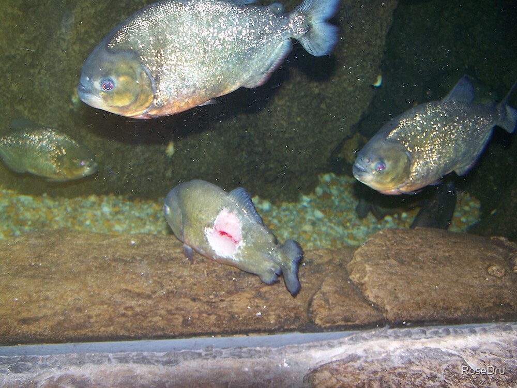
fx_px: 568
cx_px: 258
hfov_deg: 49.0
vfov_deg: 37.8
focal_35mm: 38
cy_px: 194
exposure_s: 1/2
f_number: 2.8
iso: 80
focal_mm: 6.3
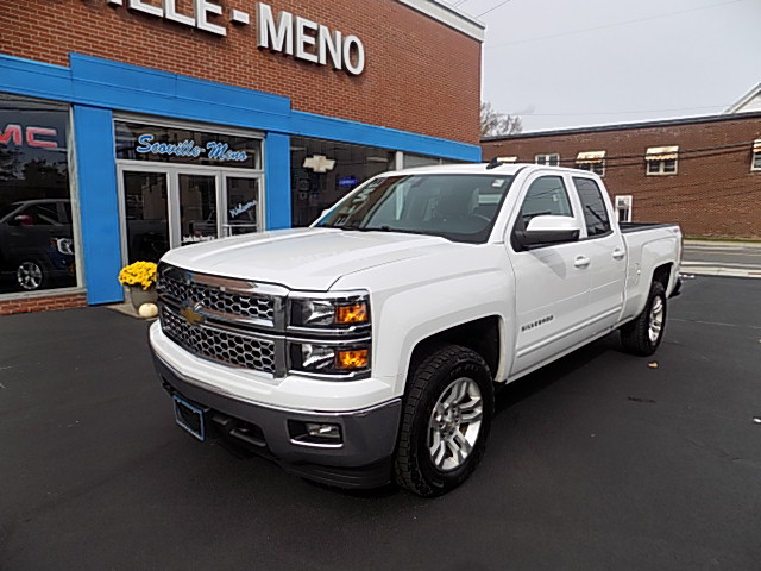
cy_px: 286
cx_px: 380
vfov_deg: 58.9
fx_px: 506
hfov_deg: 73.9
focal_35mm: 23
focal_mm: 4
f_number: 3.1
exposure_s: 1/800
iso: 80
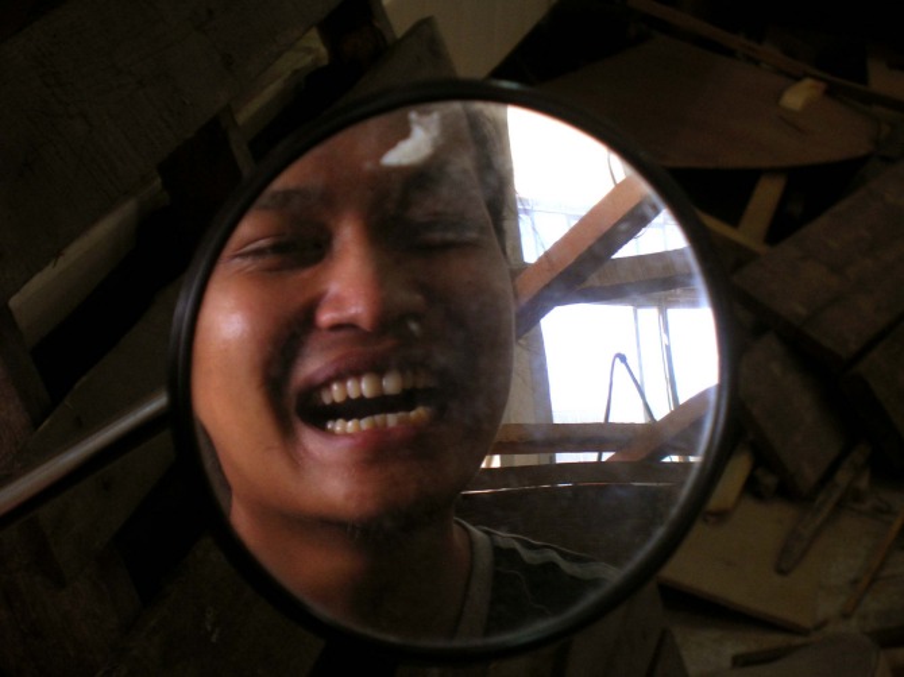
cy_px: 338
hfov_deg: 19.3
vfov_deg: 14.5
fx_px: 2663
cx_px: 452
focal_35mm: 102
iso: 50
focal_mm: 17.1
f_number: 4.9
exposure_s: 1/14.2
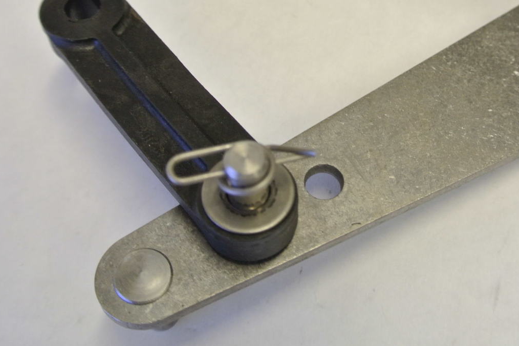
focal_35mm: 49
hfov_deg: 39.7
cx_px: 361
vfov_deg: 27.4
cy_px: 118
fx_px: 706
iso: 400
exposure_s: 1/60
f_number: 3.8
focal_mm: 11.8
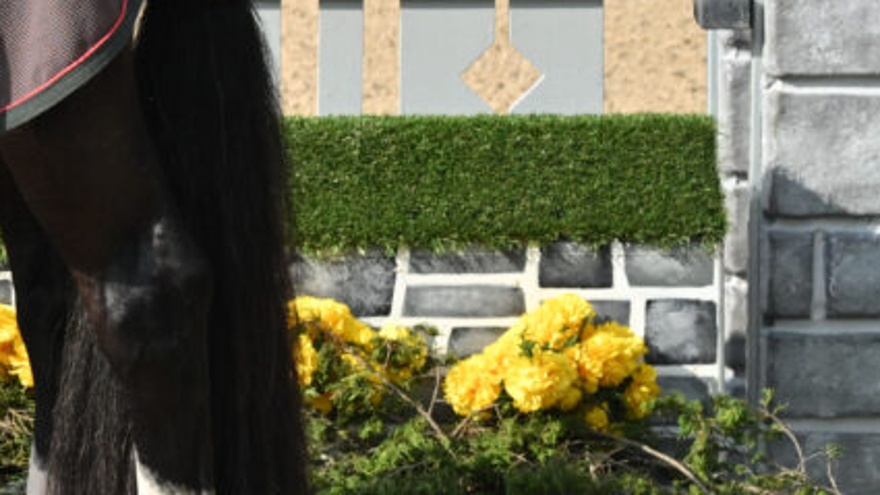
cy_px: -19
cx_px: -615
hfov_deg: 6.4
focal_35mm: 329
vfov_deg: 3.7
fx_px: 7676
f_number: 8
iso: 640
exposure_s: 1/1250
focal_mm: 87
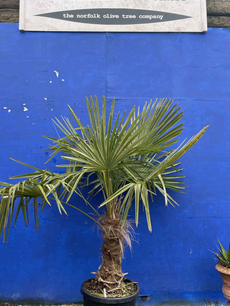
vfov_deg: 53.9
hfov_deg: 41.8
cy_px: 162
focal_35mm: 34
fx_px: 301
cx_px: 115
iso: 50
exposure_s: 1/121
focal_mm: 4.2
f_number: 1.6
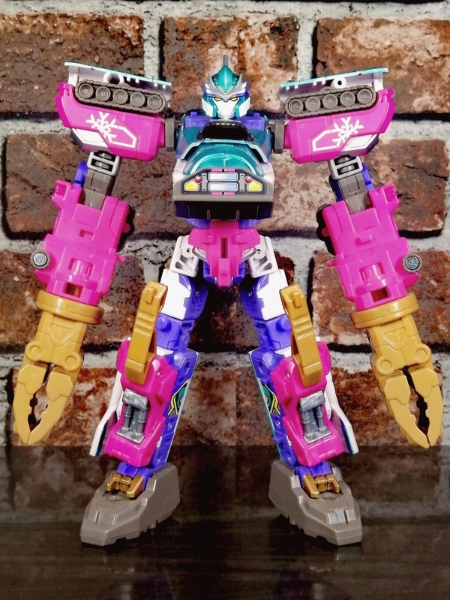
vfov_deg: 38.2
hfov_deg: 29.1
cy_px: 300
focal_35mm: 50
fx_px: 867
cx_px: 225
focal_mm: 3.62
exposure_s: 1/100
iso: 100
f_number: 1.8
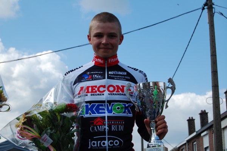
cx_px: 114
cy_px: 76
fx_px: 520
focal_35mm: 82
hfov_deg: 24.6
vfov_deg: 16.5
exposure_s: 1/320
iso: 200
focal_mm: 55
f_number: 9
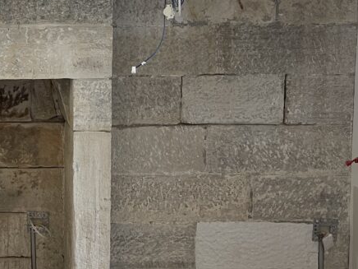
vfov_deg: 24.0
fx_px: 631
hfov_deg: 29.5
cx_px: -2
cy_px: 105
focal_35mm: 61
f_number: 1.6
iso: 125
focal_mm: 5.1
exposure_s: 1/50
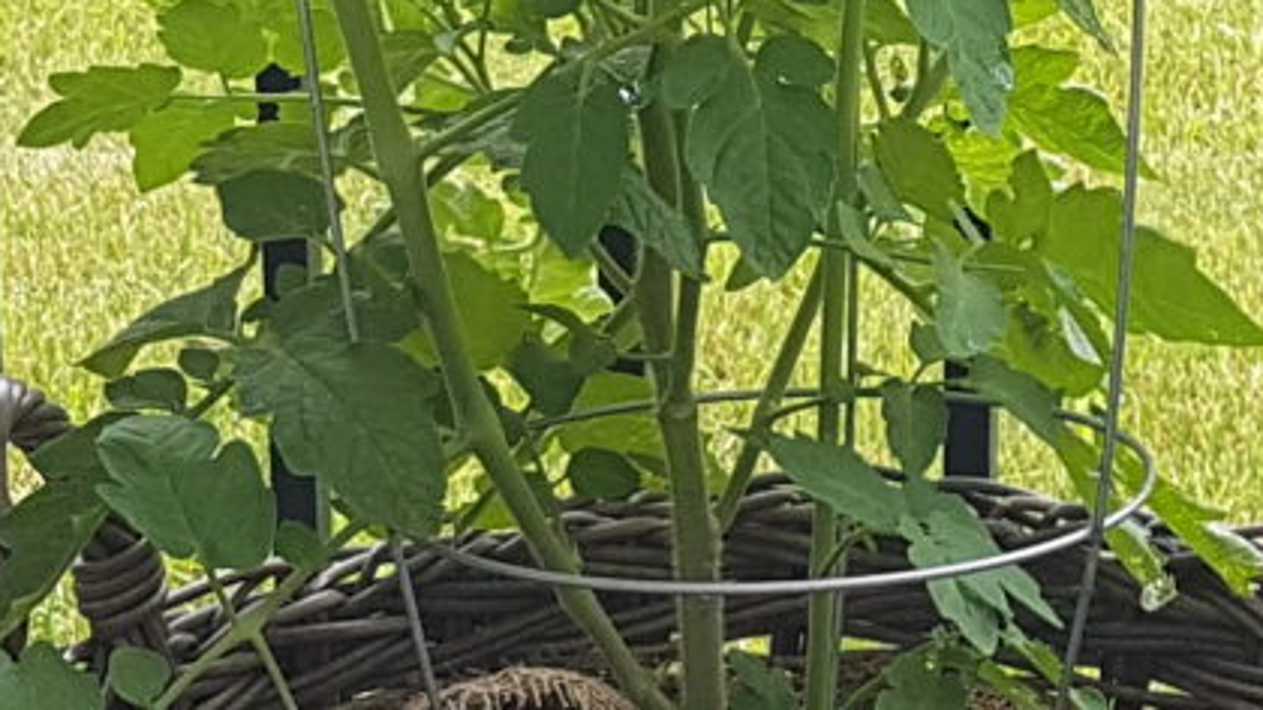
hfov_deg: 15.5
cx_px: 953
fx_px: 4620
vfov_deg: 8.7
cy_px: -132
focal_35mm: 138
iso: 40
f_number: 1.7
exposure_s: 1/185
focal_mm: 4.2
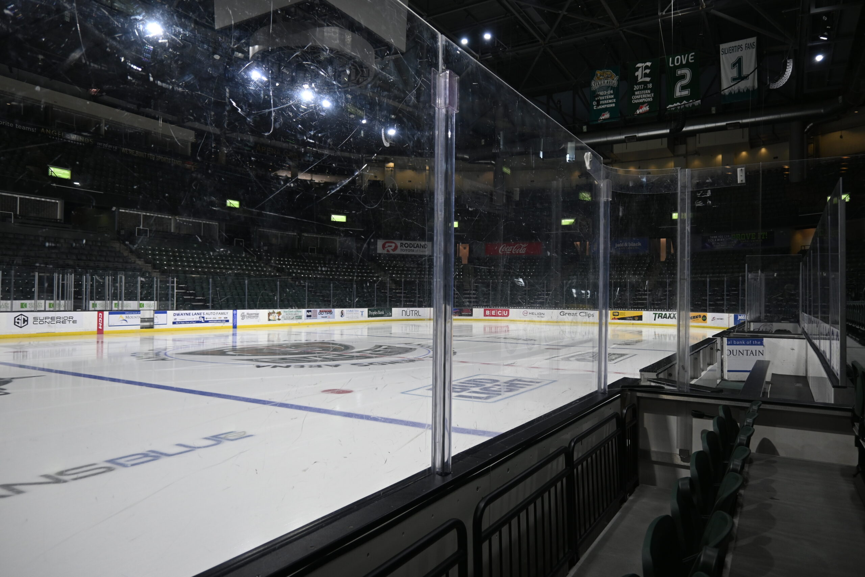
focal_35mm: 24
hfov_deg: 73.7
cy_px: 288
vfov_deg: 53.1
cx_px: 432
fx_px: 577
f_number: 3.5
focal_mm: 16
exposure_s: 1/200
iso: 400
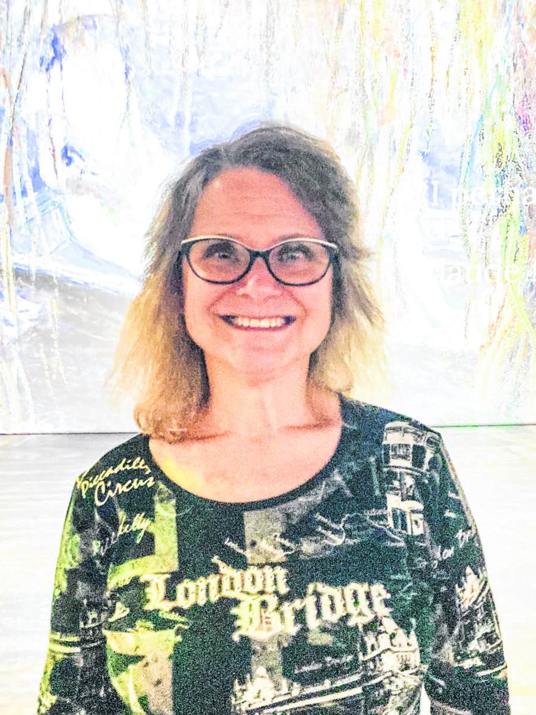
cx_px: 247
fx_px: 764
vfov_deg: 50.1
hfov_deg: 38.6
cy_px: 390
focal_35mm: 37
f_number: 1.8
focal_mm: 3.99
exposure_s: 1/15
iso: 800
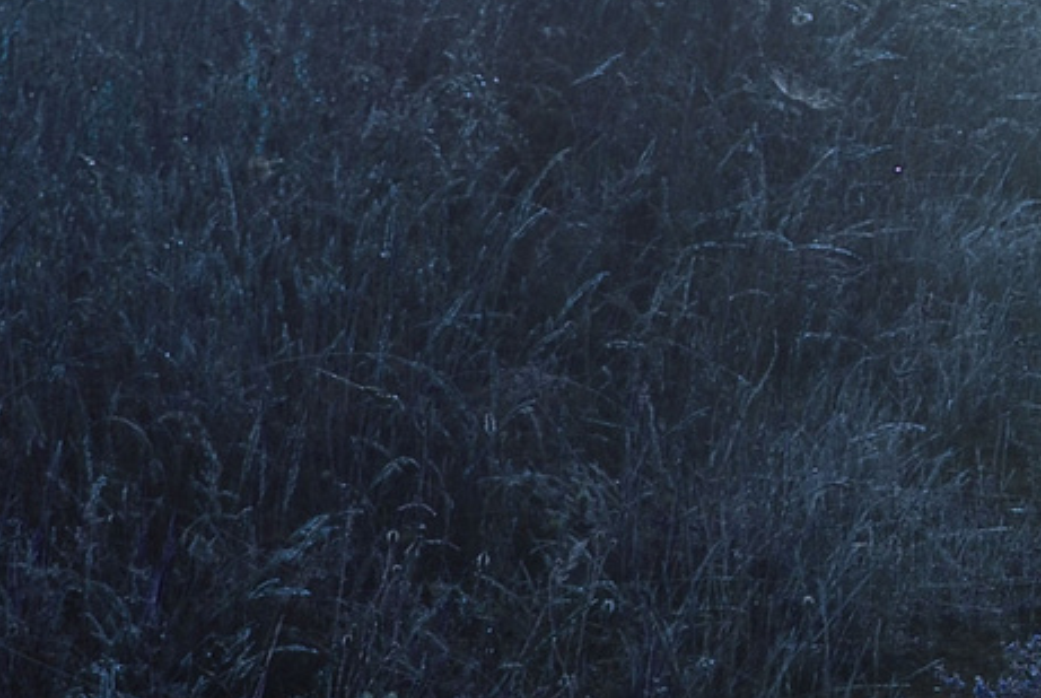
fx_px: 7299
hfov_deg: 8.0
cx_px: 1525
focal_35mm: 252
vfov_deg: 5.5
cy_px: -25
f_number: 5.6
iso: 160
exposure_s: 1/1000
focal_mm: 48
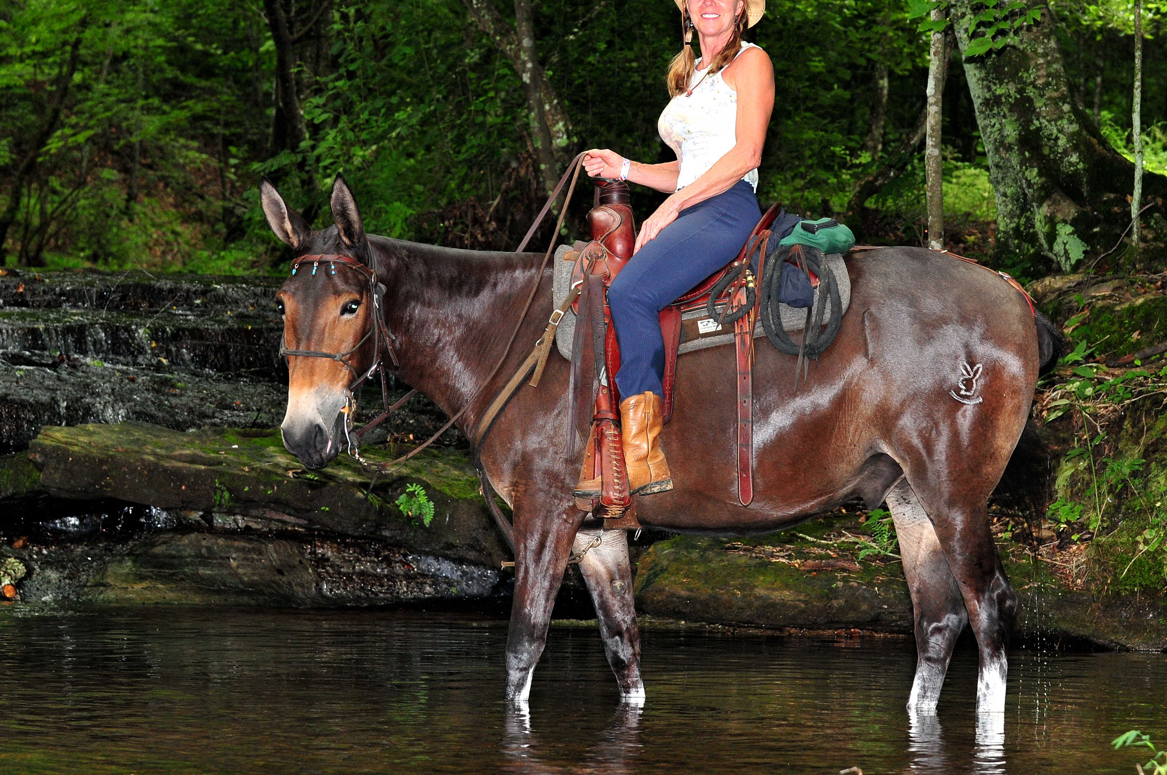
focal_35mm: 164
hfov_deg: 12.5
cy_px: 326
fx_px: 5310
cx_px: 660
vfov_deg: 8.3
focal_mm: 78
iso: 500
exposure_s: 1/200
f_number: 4.5
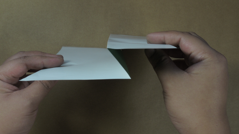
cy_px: 67
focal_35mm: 39
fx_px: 247
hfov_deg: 51.6
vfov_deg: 30.4
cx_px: 118
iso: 200
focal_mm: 7.5
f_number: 5
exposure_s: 1/8
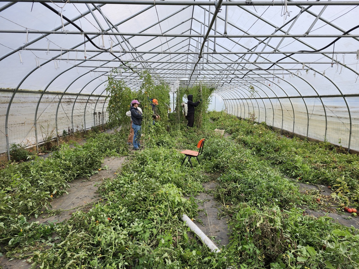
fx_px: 239
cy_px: 134
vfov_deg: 58.9
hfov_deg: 73.9
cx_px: 180
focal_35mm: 23
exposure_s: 1/263
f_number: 1.8
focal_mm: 5.54
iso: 25
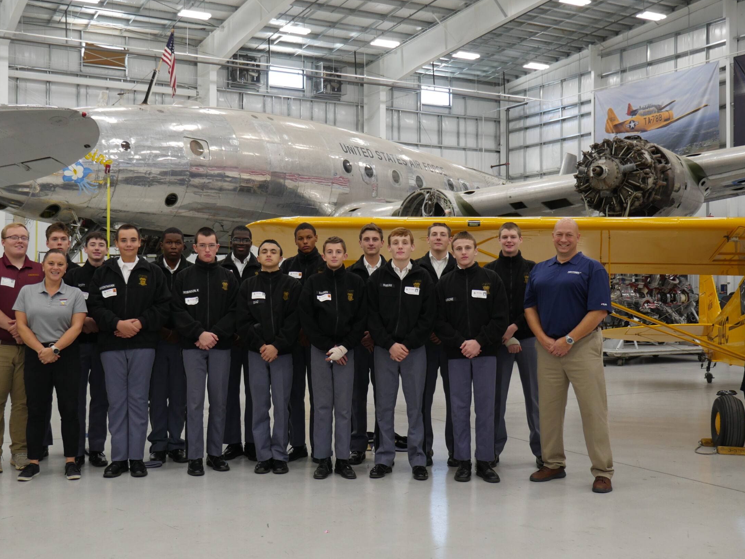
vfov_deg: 36.0
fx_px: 861
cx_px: 315
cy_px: 275
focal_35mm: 40
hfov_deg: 46.6
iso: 200
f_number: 2.8
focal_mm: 17
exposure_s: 1/80
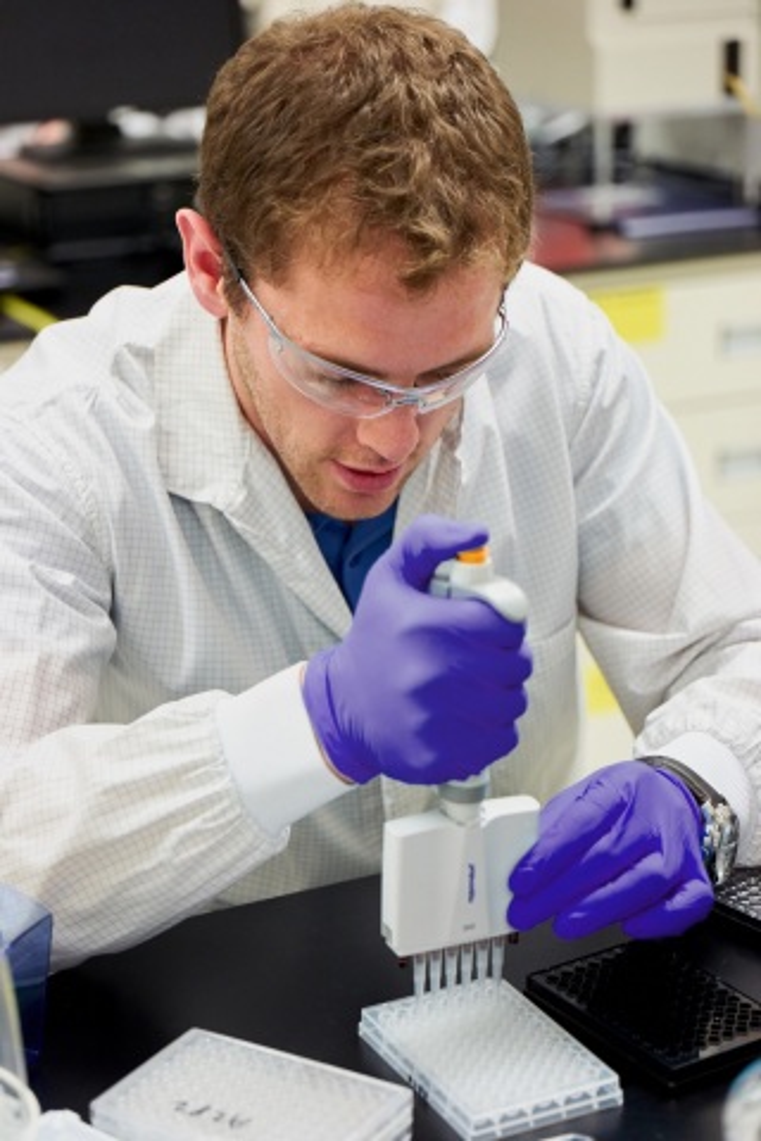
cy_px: 570
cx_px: 380
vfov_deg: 25.4
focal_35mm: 80
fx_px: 2536
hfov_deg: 17.1
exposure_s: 1/125
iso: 800
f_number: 4
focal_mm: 80
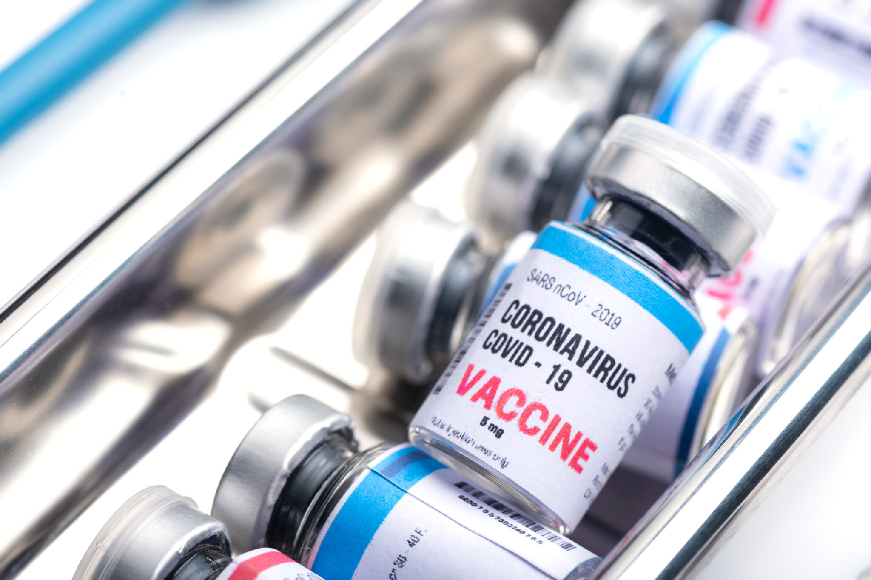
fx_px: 2539
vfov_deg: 13.0
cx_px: 436
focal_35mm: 105
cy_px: 290
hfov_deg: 19.5
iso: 50
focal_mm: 105
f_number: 10
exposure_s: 1/200
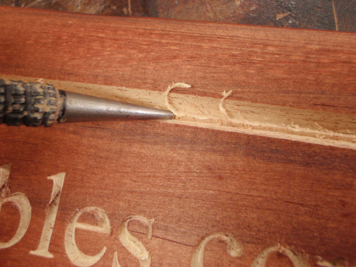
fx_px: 370
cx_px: 178
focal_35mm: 36
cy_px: 134
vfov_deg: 39.7
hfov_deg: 51.4
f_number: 4.1
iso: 200
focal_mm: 6.53
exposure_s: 1/13
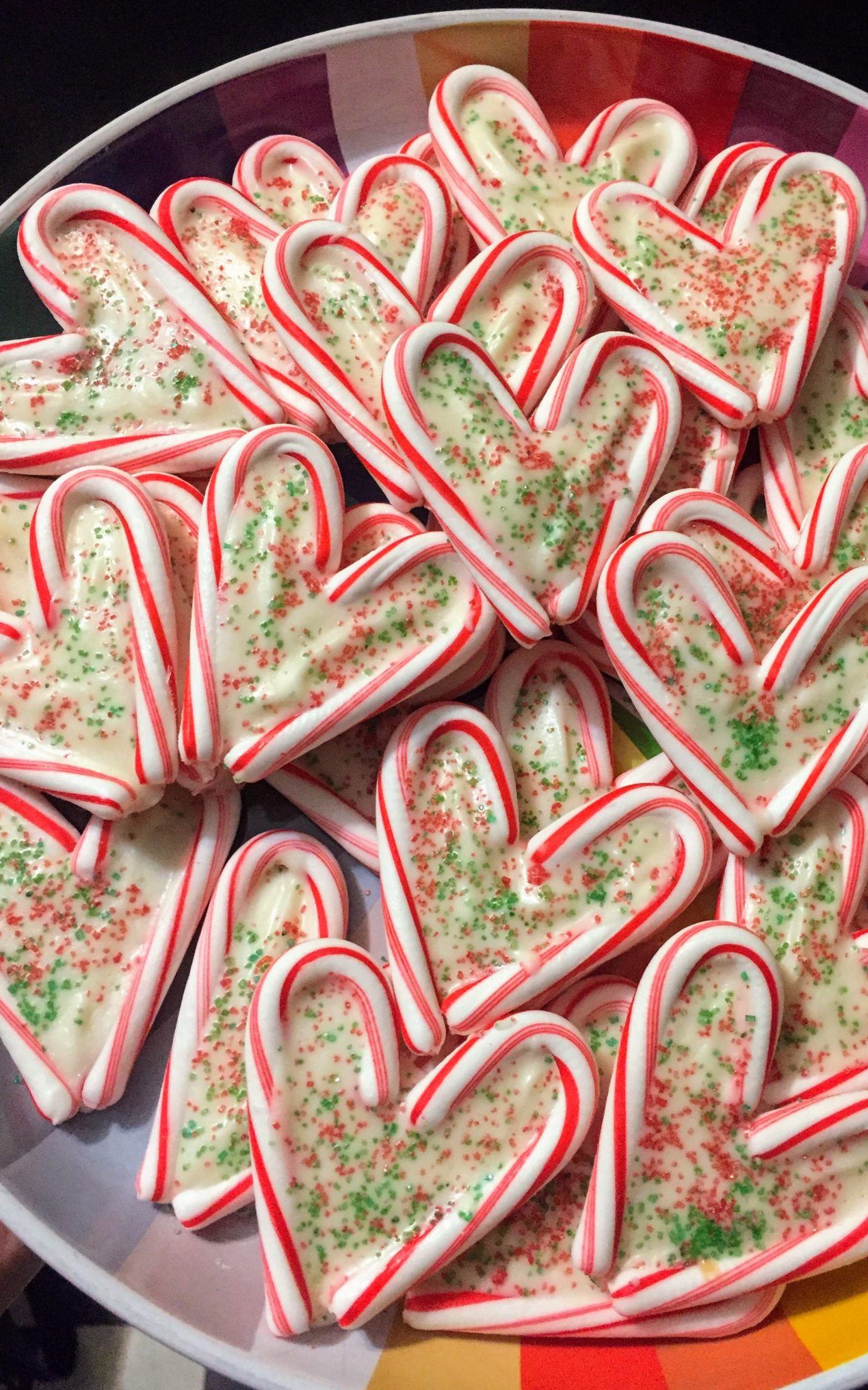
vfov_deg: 61.2
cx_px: 518
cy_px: 696
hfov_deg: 40.4
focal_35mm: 31
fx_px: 1174
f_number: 2.2
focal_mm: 4.15
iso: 250
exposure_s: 1/30
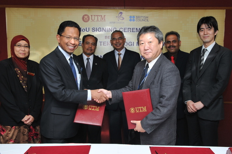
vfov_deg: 34.2
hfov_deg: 49.6
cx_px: 116
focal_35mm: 39
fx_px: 251
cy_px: 77
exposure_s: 1/60
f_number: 6.3
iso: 400
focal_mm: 26
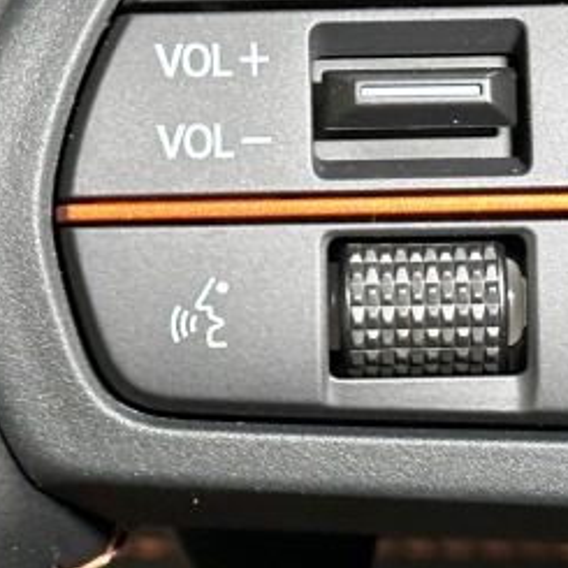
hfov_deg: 9.9
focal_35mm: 177
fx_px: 3286
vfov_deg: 9.9
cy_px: 123
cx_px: 413
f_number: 1.78
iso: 500
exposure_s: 1/40
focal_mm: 6.86
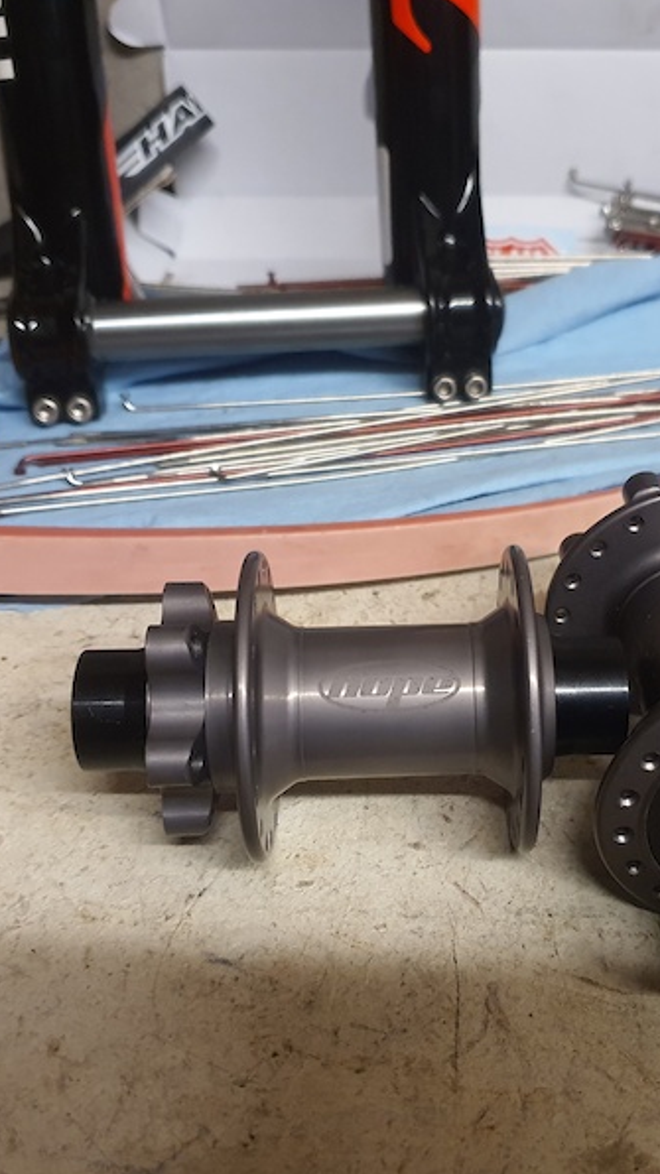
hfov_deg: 30.9
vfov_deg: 52.8
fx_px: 1183
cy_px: 585
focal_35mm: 38
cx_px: 447
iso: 400
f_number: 1.5
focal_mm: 4.3
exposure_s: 1/50
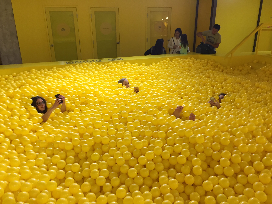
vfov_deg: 48.2
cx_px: 136
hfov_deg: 61.7
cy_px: 102
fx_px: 228
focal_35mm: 29
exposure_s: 1/30
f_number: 2.2
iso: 80
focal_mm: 4.15
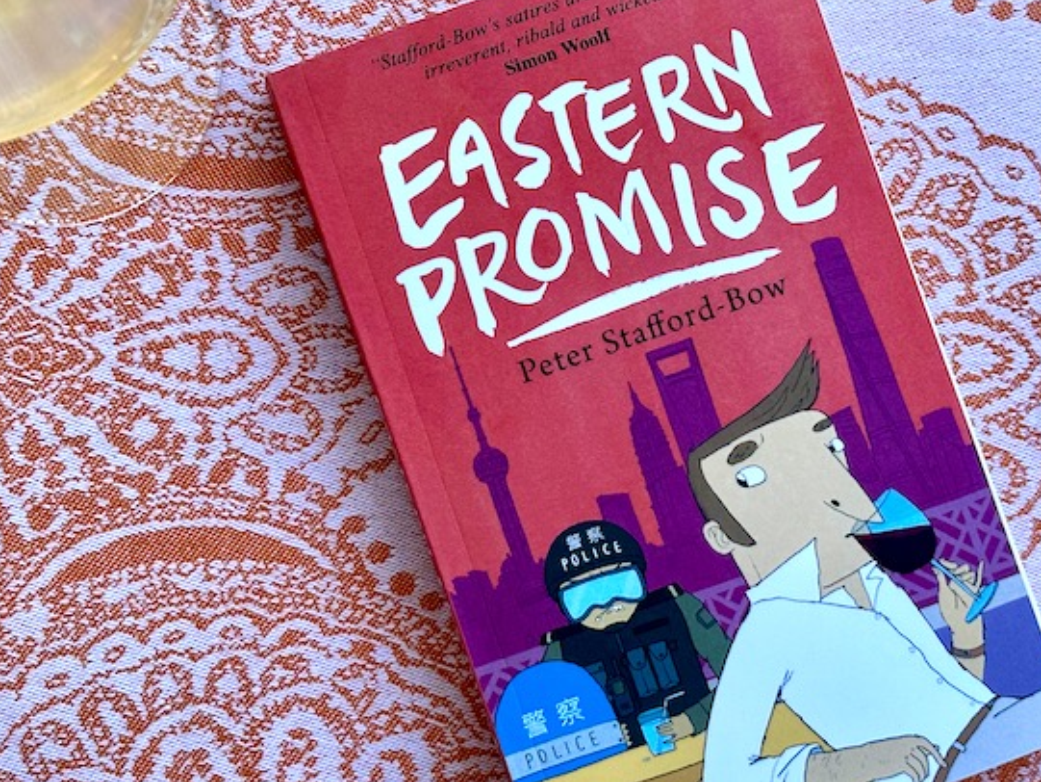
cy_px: 378
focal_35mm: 71
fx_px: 2136
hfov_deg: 27.4
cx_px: 481
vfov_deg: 20.7
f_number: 1.78
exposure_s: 1/672
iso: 64
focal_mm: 6.86
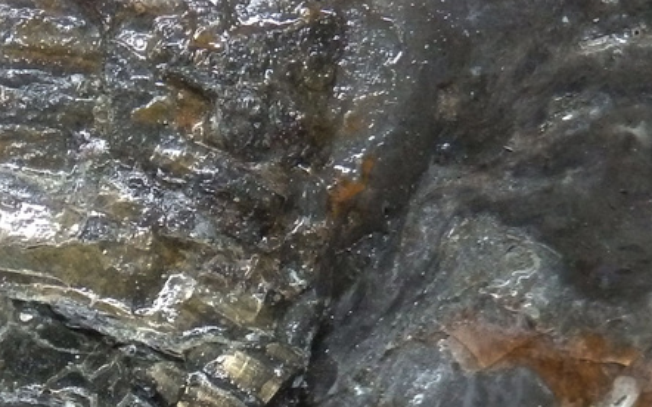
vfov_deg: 5.7
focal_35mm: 228
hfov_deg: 9.1
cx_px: -62
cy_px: 584
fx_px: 4050
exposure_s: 1/80
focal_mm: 11.9
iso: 800
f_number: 4.4
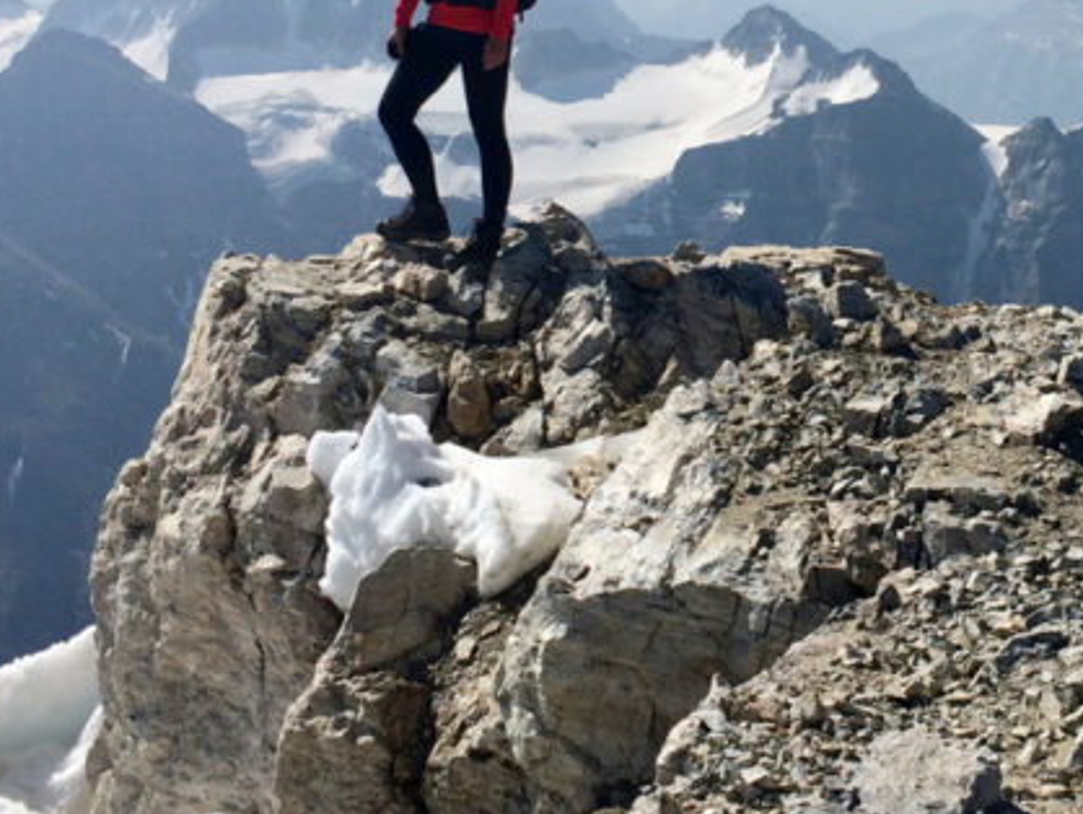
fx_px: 2223
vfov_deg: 20.5
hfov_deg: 26.8
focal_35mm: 71
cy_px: 135
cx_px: 873
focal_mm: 4.15
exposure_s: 1/5882
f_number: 2.2
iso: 40
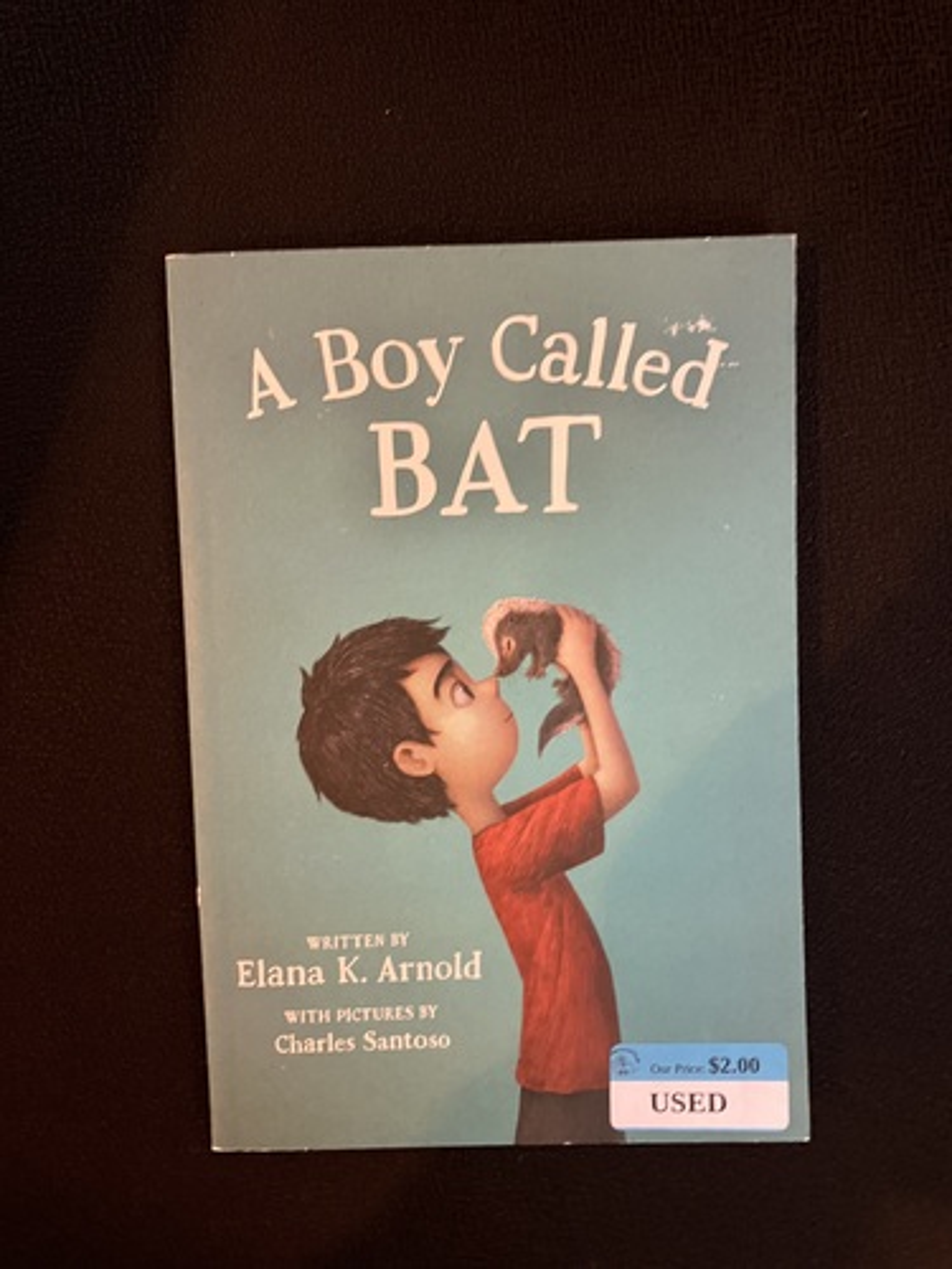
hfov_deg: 49.7
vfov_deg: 63.4
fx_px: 1027
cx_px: 476
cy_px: 634
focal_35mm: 28
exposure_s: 1/30
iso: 500
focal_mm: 3.99
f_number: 1.8
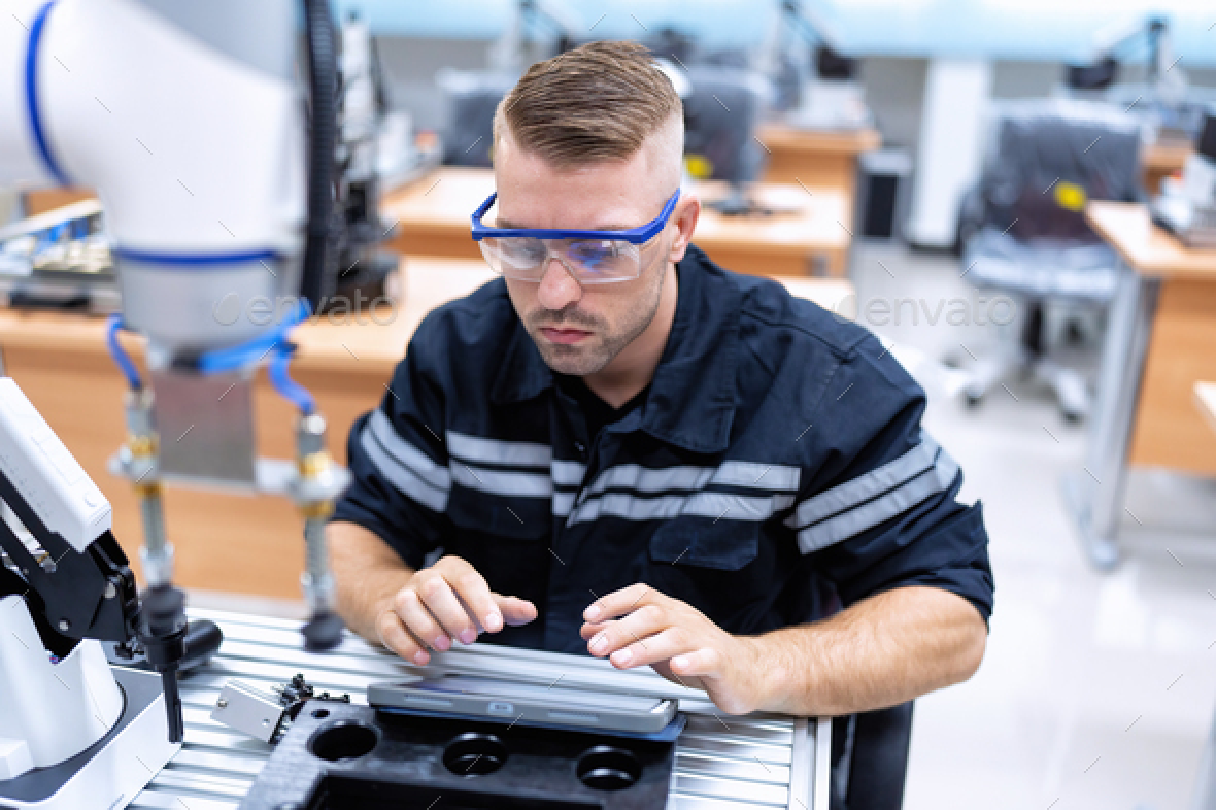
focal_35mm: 35
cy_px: 405
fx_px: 1182
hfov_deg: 54.4
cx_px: 608
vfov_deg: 37.8
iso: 1000
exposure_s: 1/640
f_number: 1.4
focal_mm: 35
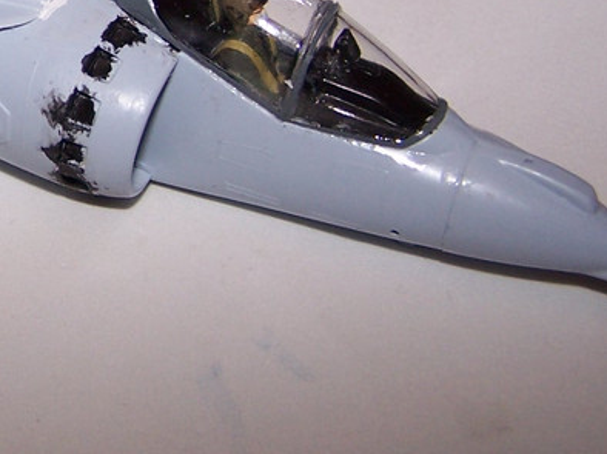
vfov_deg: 14.1
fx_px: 1805
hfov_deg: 18.4
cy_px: -38
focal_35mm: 103
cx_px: -65
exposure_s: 1/60
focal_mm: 6.3
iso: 80
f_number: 2.8
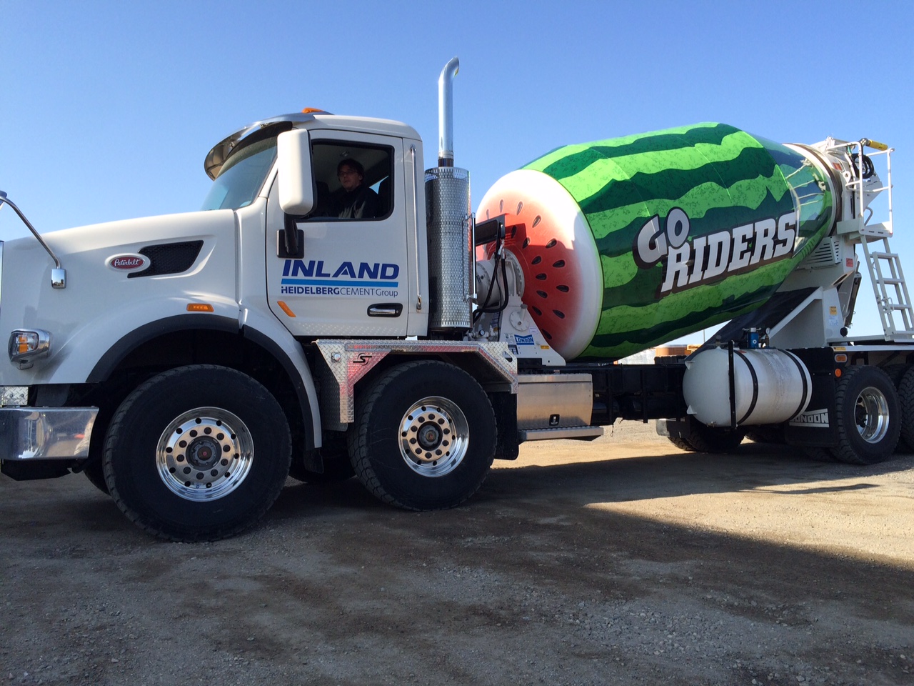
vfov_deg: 48.2
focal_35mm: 29
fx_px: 766
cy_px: 343
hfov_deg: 61.7
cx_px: 457
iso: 32
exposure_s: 1/1140
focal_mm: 4.15
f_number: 2.2
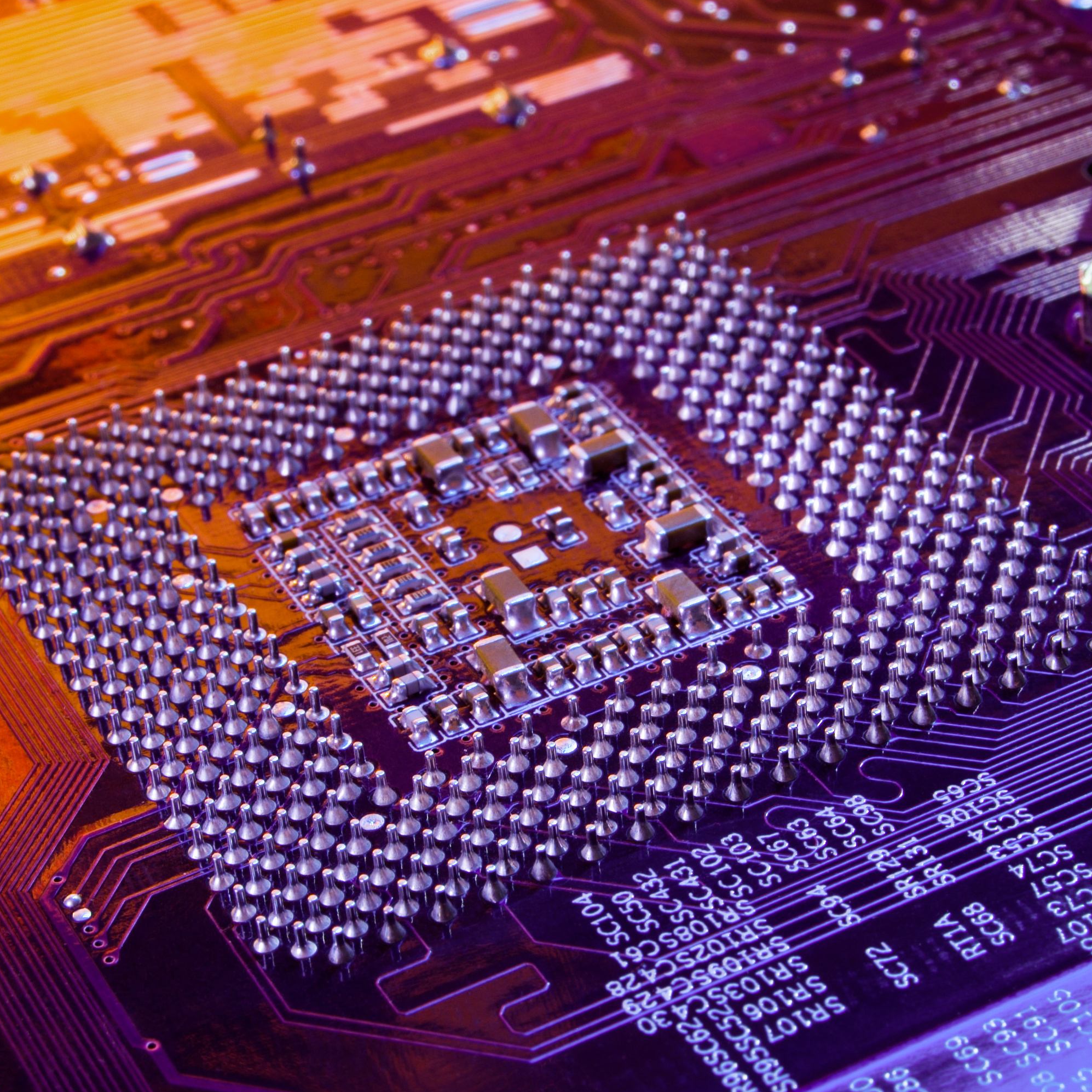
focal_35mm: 106
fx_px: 3770
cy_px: 546
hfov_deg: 16.5
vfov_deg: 16.5
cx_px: 530
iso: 200
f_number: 22
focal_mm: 55
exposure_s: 15
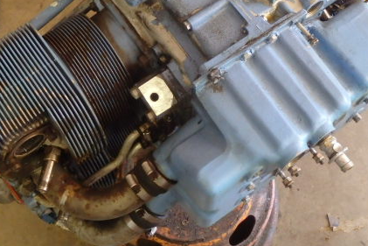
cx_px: 198
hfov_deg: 29.6
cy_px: 51
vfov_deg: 19.8
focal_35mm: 68
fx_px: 695
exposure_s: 1/20
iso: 800
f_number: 4.8
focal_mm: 7.7
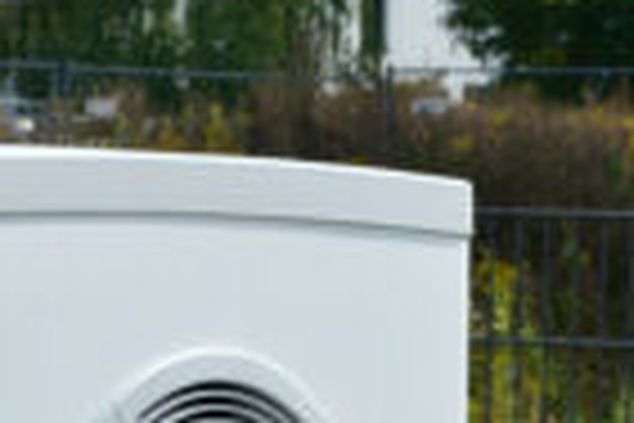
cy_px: 511
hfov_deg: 5.8
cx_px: -225
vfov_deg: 3.9
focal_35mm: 354
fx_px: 6234
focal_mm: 65
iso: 400
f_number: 13
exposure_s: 1/400
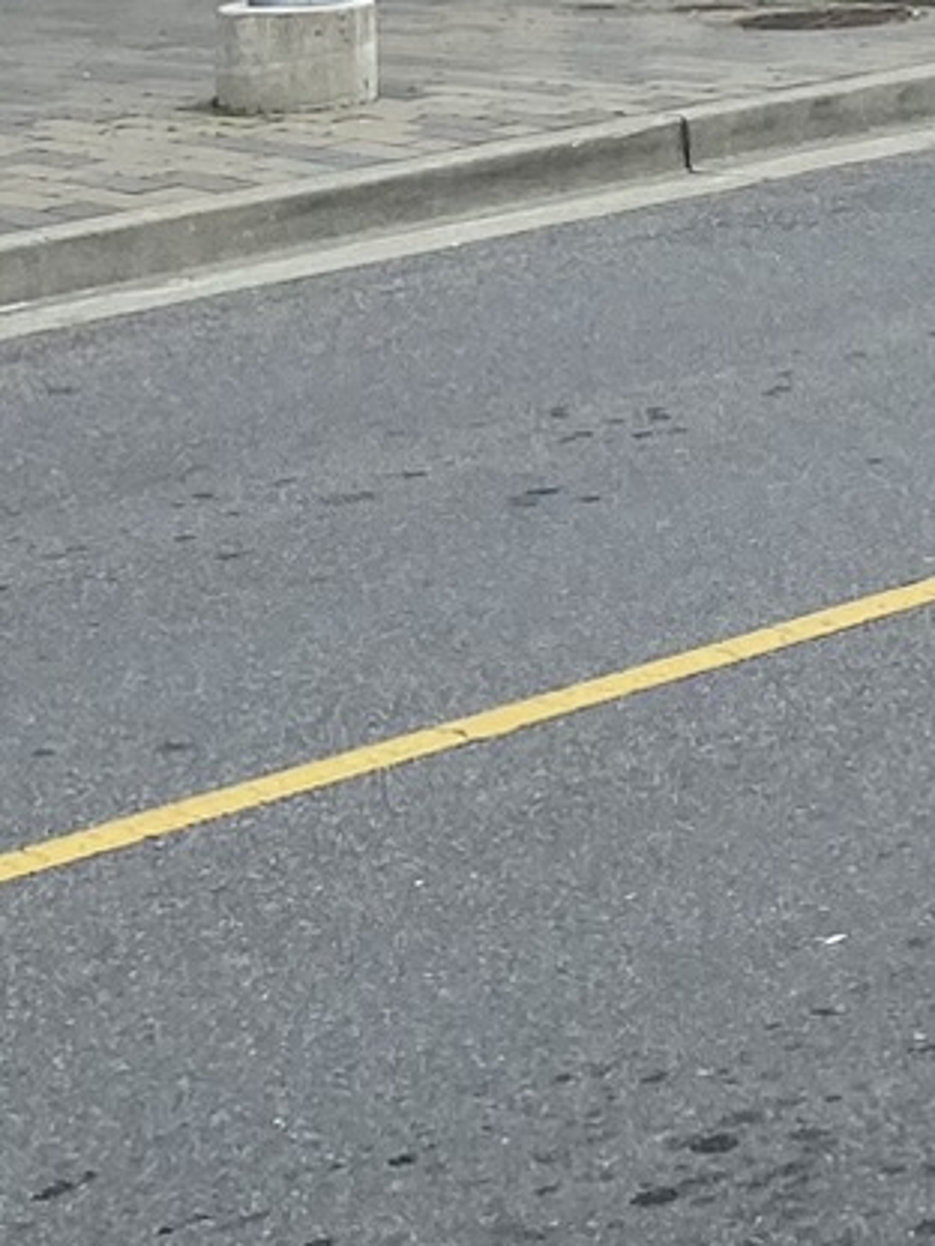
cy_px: -964
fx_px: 4610
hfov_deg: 11.4
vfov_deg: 13.8
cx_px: 1103
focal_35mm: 128
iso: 32
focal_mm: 4.25
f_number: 1.8
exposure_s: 1/3984
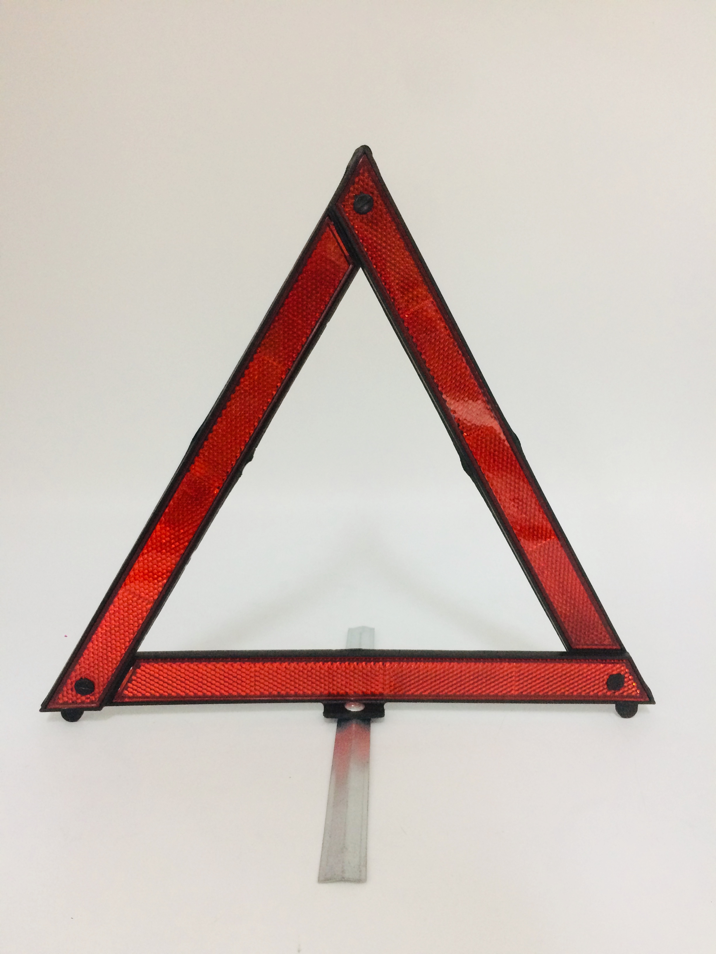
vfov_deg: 61.7
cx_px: 358
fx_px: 800
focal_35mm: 29
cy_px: 477
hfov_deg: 48.2
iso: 160
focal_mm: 4.15
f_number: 2.2
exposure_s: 1/30
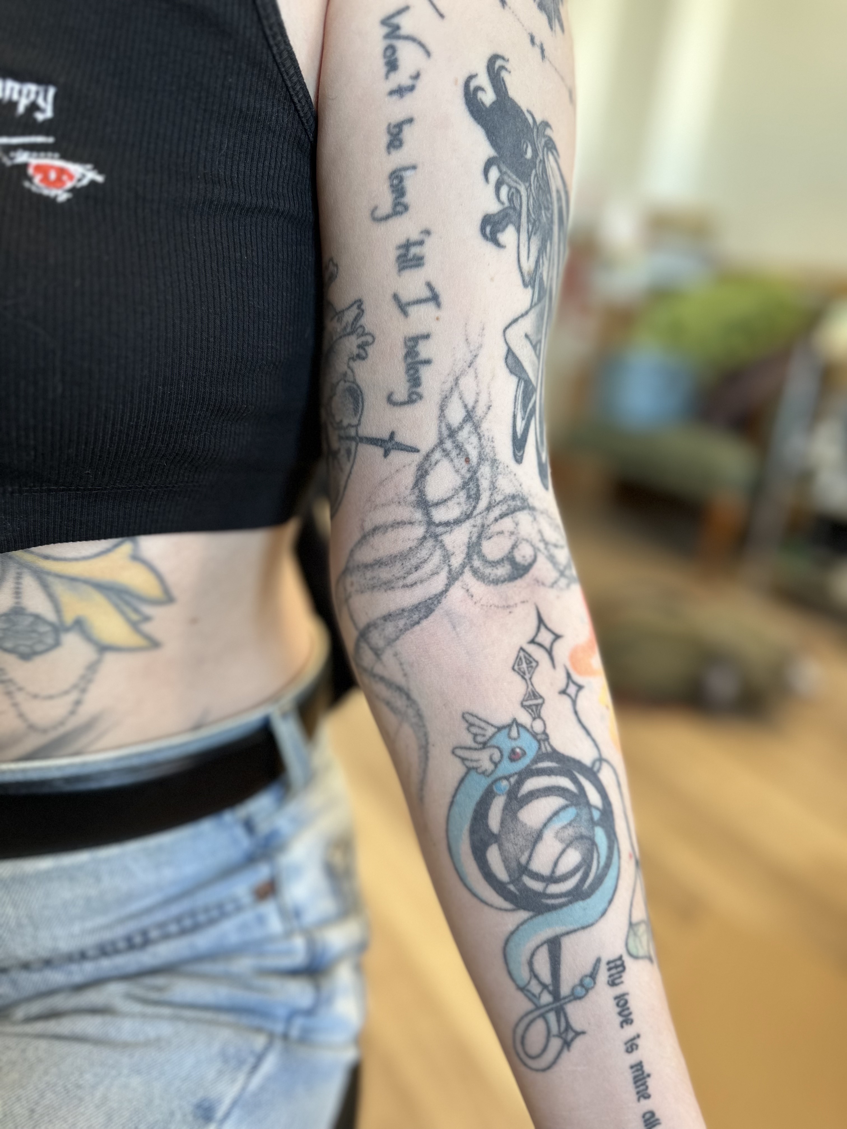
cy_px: 564
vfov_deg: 71.6
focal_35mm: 24
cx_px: 424
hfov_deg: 56.8
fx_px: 783
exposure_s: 1/60
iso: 160
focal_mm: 6.86
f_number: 1.78
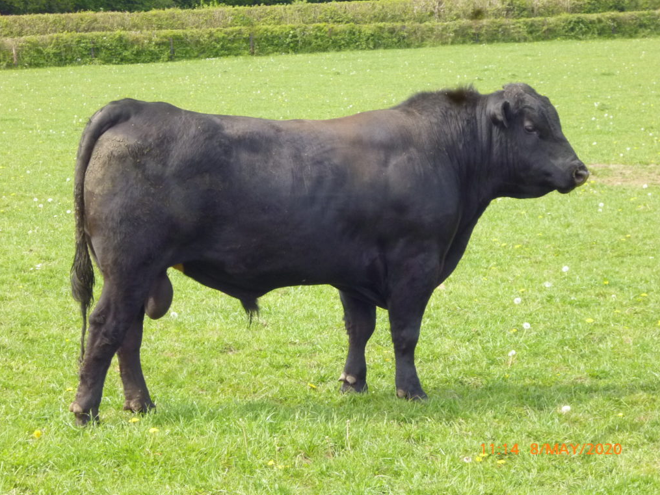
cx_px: 331
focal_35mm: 113
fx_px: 2154
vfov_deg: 13.1
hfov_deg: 17.4
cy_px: 249
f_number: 6.5
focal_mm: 20
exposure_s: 1/125
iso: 320
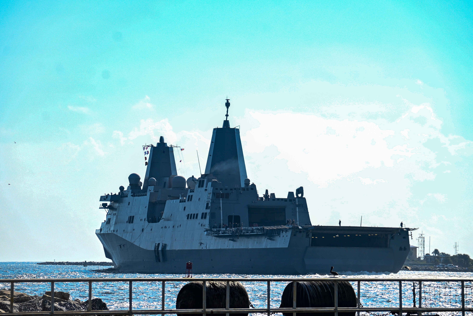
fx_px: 2207
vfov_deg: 8.2
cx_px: 236
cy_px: 158
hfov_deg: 12.2
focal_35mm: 168
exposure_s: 1/640
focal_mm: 112
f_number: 5.6
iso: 100
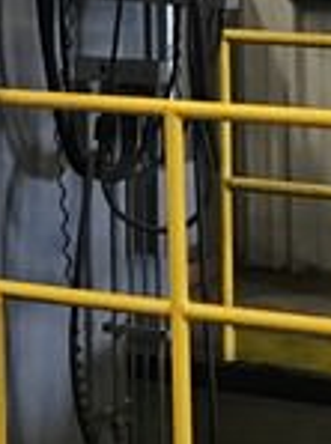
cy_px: -337
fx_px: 2471
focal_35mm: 193
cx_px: -304
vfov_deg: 9.8
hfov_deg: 7.4
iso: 40
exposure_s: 1/15
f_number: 1.8
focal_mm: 3.99
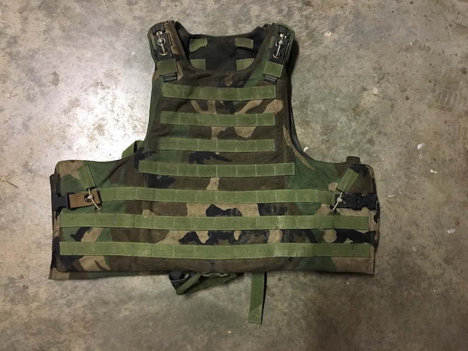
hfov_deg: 61.7
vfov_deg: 48.2
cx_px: 234
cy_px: 176
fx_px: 392
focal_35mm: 29
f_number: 2.2
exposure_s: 1/15
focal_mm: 4.15
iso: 200
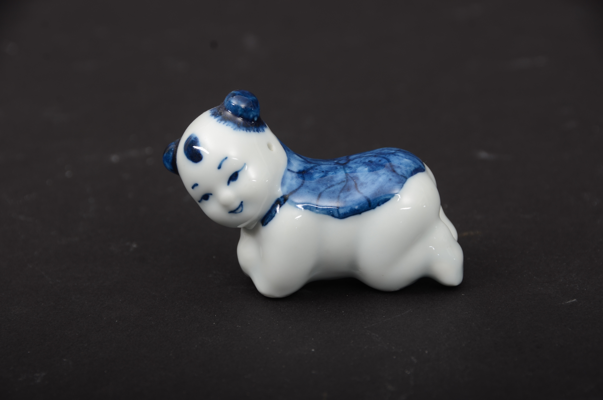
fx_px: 3259
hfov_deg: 10.6
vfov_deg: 7.0
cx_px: 302
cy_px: 200
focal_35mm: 195
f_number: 11
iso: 100
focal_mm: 130
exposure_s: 1/250
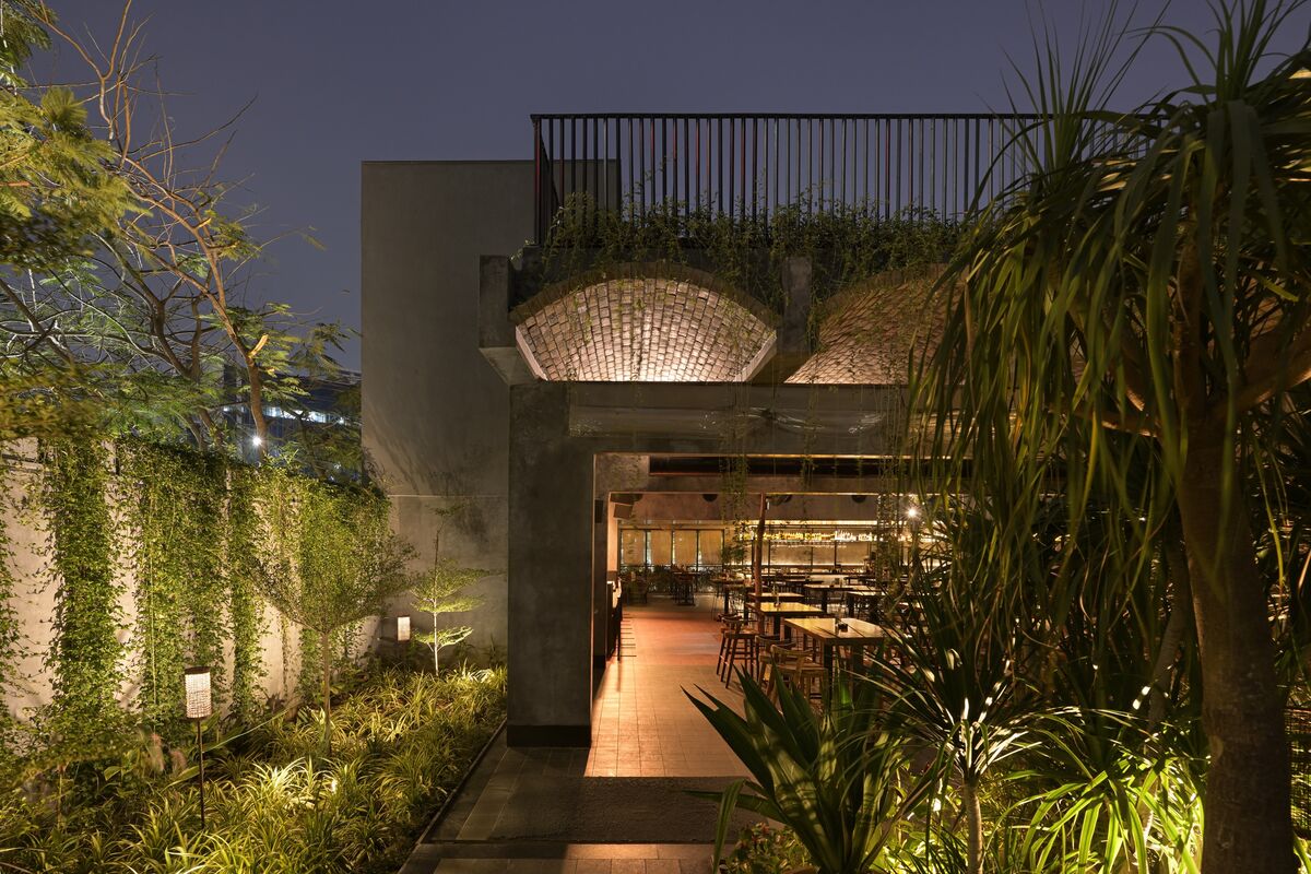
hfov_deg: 93.3
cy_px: 437
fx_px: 619
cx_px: 656
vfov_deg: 70.4
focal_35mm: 17
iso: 320
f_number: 8
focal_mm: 17
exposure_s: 1/1.6
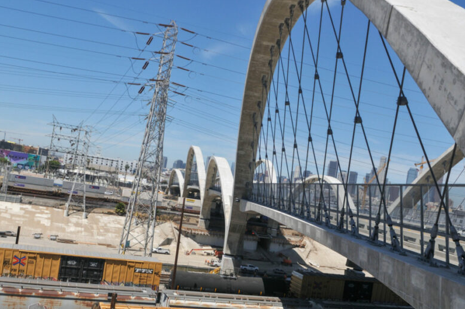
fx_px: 434
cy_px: 169
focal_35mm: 34
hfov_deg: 56.1
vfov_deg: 39.1
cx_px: 201
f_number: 5
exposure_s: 1/3200
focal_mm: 17
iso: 200
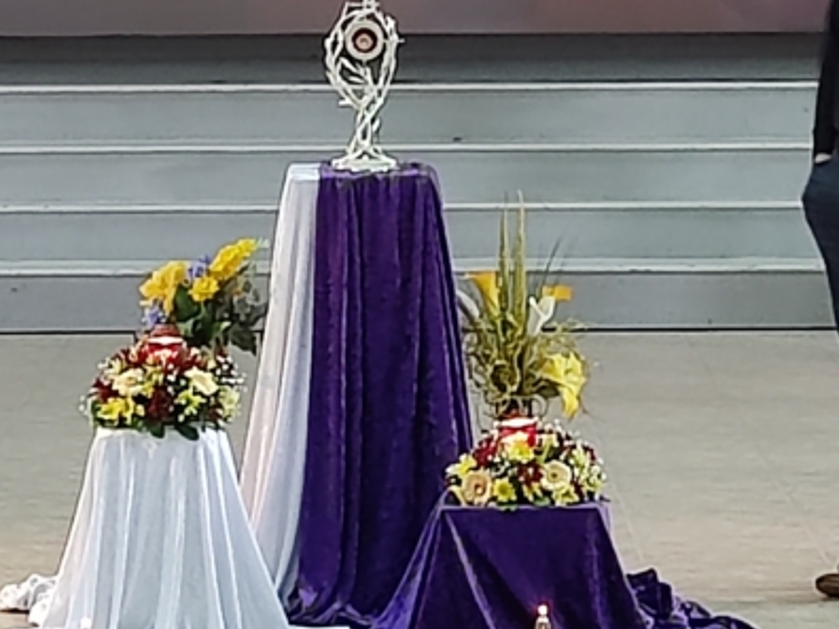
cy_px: 128
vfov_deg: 7.7
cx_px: 371
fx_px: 4678
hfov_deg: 10.2
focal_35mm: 193
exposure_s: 1/50
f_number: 1.79
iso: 291
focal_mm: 4.71
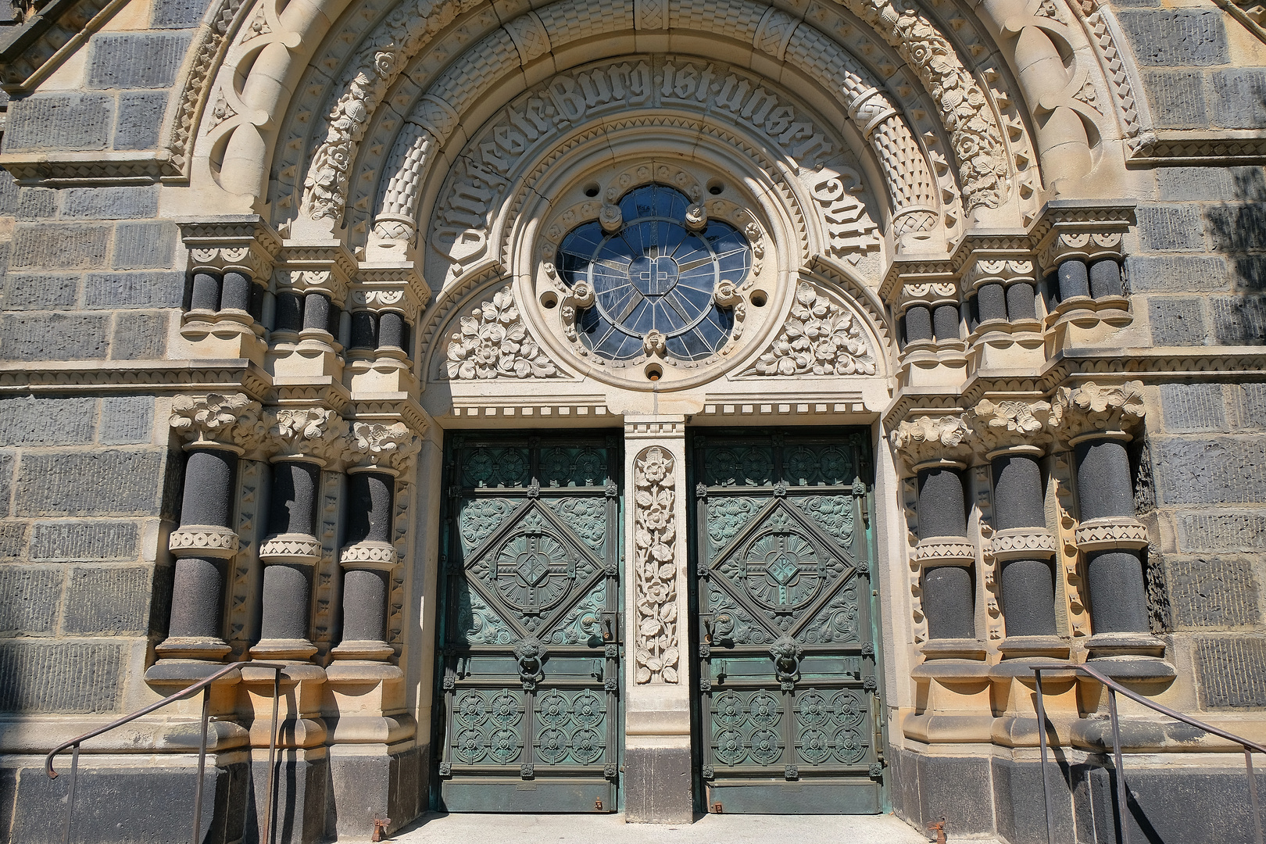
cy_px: 422
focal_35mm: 29
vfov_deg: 45.0
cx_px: 633
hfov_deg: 63.7
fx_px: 1020
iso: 160
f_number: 7.1
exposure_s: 1/320
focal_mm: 19.2
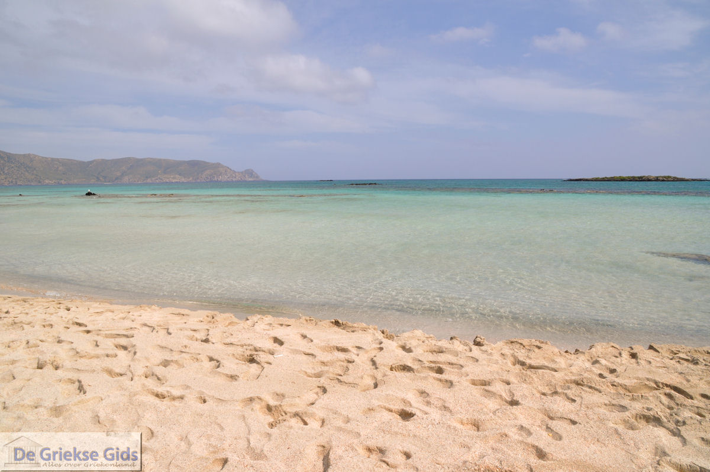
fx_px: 532
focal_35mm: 27
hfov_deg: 67.4
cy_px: 236
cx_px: 355
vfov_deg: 47.8
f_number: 11
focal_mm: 18
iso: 200
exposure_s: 1/500
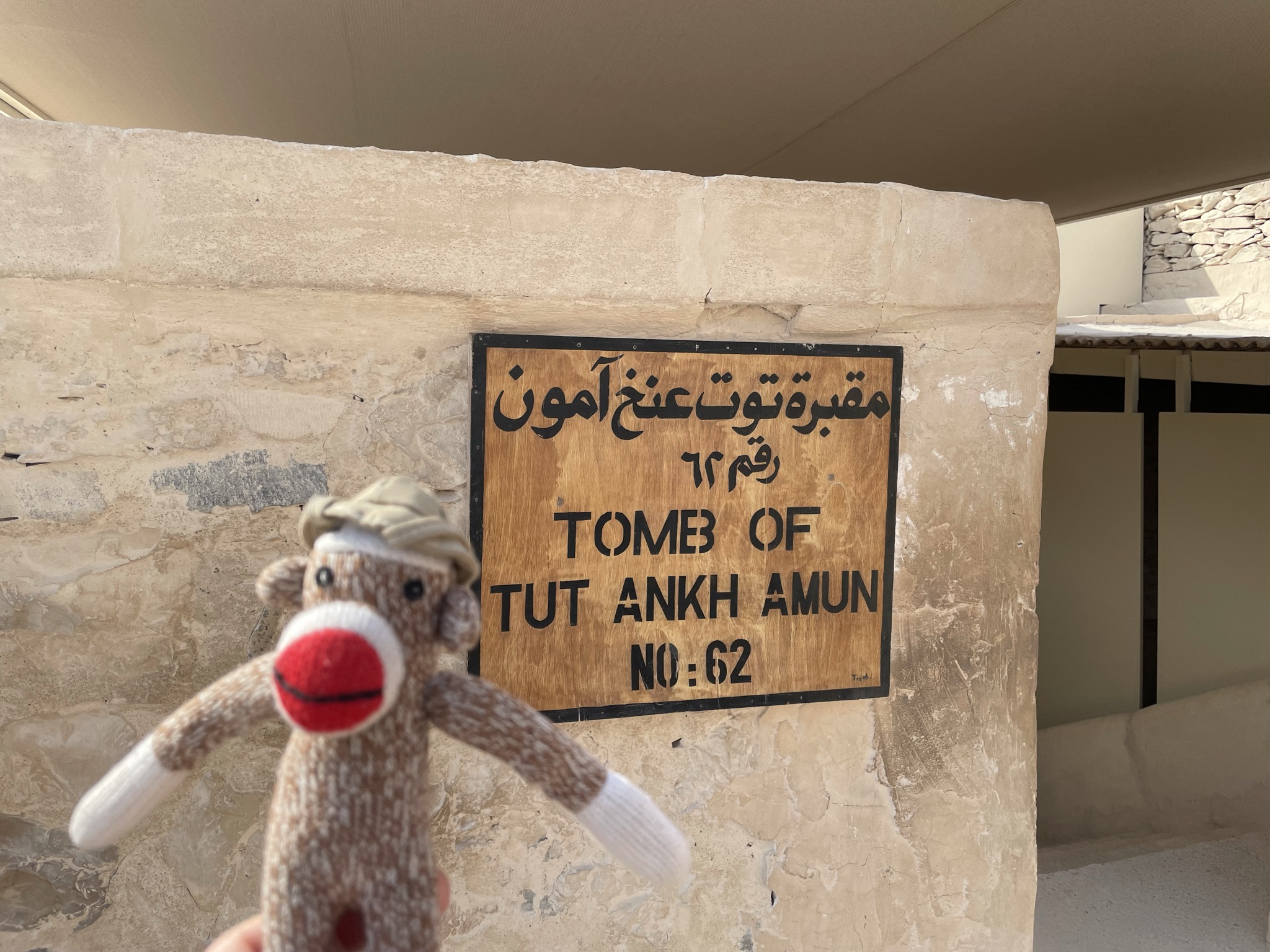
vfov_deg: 53.1
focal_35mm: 26
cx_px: 635
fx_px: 954
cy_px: 476
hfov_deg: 67.3
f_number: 1.6
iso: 32
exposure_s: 1/2053
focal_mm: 4.2
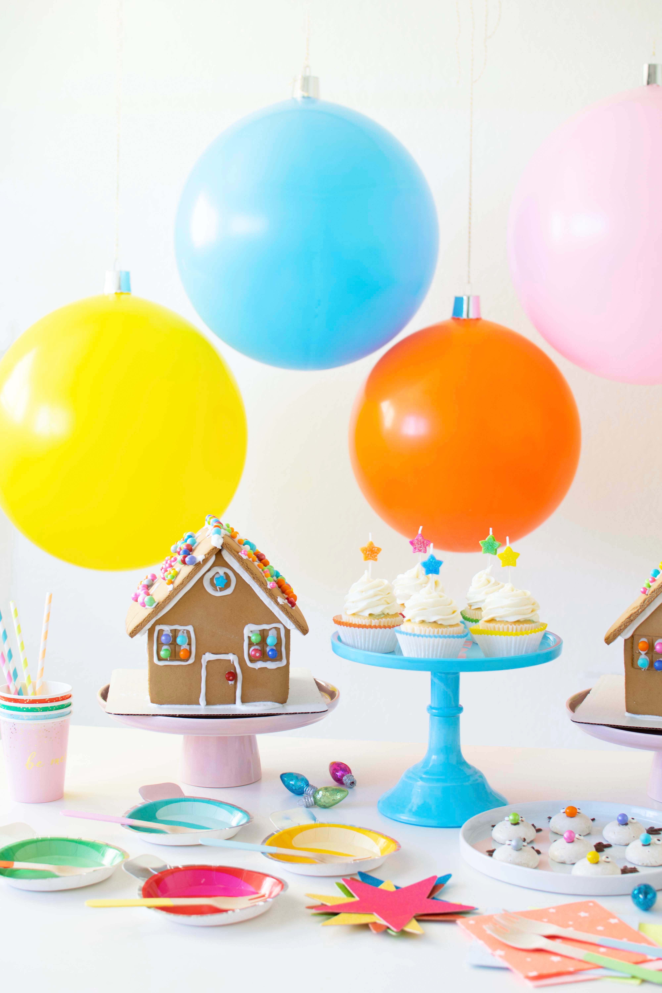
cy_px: 496
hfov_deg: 25.8
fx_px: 1448
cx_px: 331
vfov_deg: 37.9
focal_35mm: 52
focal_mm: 35
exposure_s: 1/40
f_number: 4
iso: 200
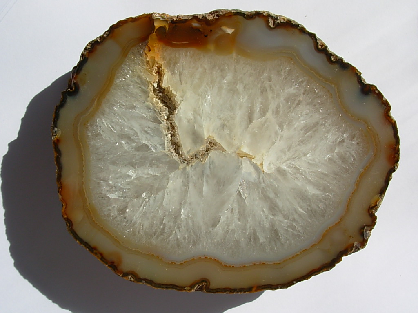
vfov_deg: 37.7
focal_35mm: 38
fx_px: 459
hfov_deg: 49.0
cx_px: 209
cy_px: 156
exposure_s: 1/664
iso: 50
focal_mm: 6.3
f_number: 4.9
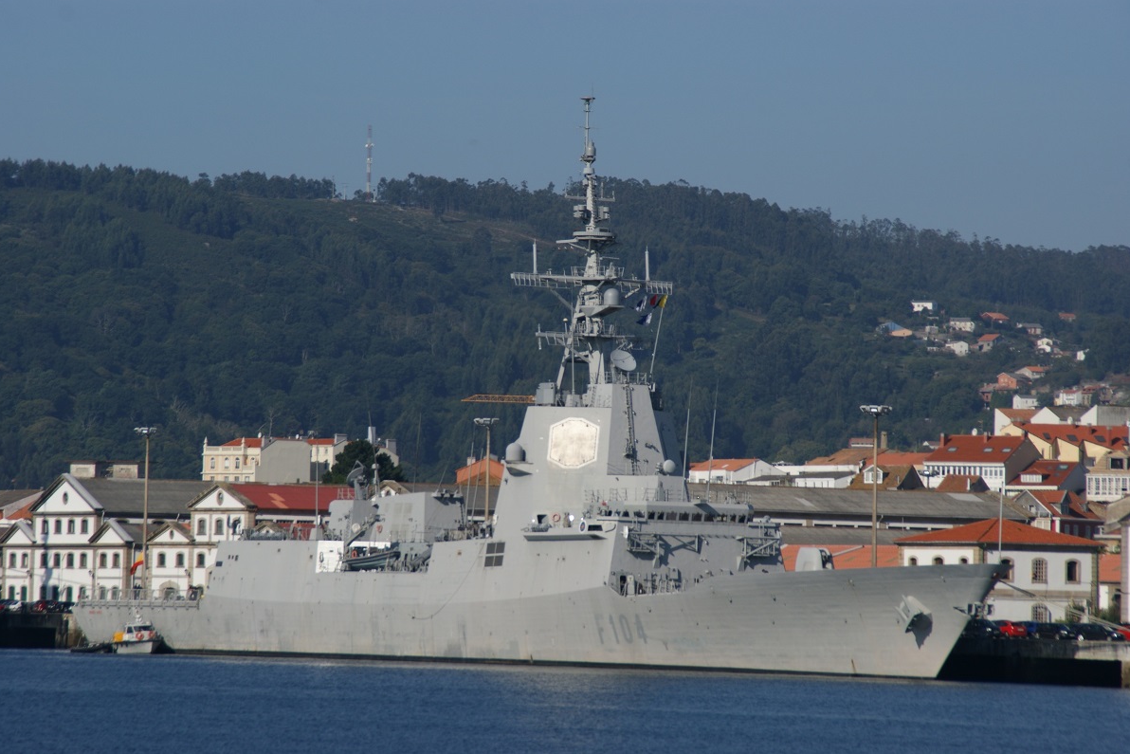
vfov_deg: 6.8
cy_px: 377
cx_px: 565
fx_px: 6388
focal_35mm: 204
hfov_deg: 10.1
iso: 100
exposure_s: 1/400
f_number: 10
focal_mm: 135
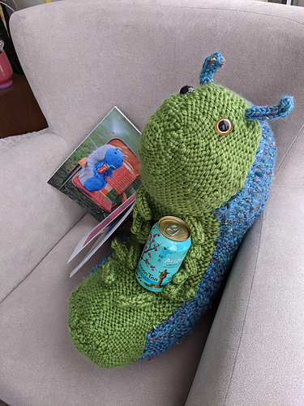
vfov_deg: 65.3
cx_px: 152
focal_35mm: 27
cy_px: 203
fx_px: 316
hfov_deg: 51.4
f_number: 1.8
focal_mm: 4.44
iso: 83
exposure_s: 1/120
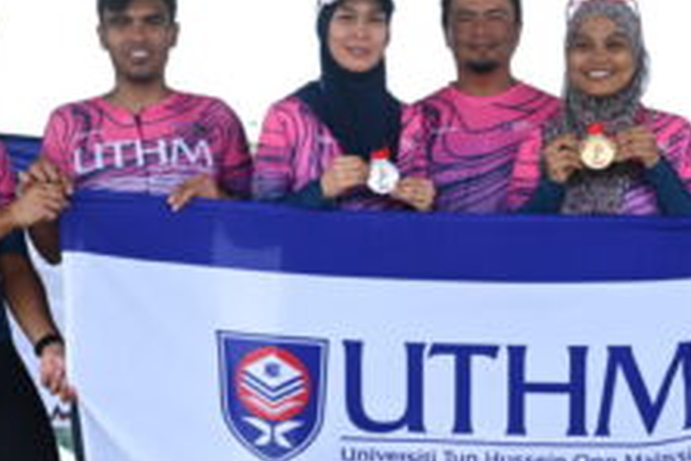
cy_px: 486
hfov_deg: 20.1
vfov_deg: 13.3
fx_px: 1938
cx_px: 458
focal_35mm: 101
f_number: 2
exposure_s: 1/500
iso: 160
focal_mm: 35
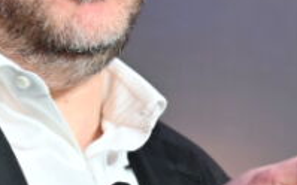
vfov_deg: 1.3
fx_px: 7958
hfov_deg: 2.1
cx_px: -99
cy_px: 158
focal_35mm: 984
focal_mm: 125
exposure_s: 1/110
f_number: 2.8
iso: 250
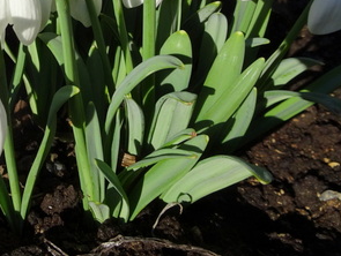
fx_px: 513
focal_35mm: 52
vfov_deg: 26.6
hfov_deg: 33.0
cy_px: 1
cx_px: -18
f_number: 3.5
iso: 80
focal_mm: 4.1
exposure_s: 1/1000
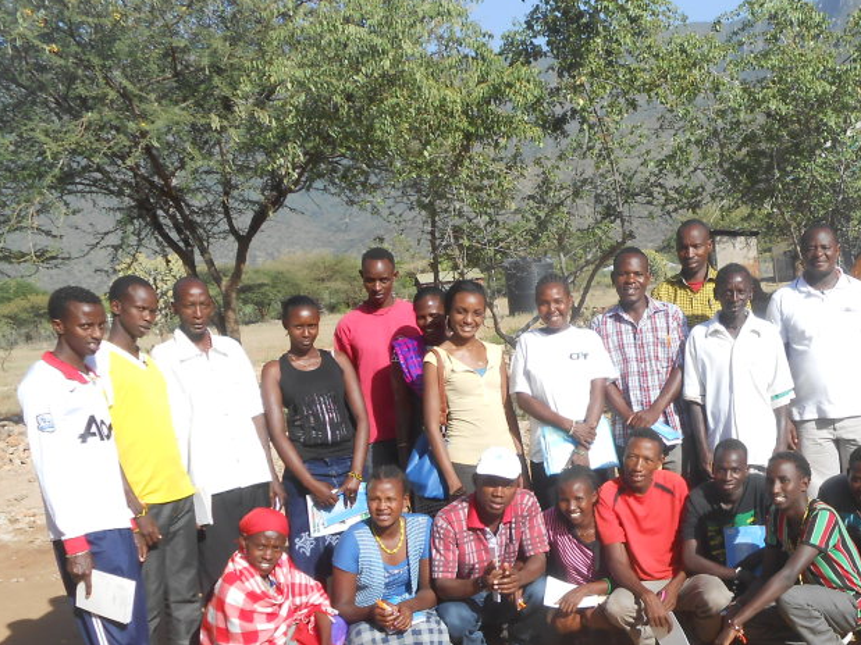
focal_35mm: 43
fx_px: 1069
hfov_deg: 42.3
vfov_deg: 33.0
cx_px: 662
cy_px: 471
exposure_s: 1/500
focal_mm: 4.6
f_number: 3.5
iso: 80
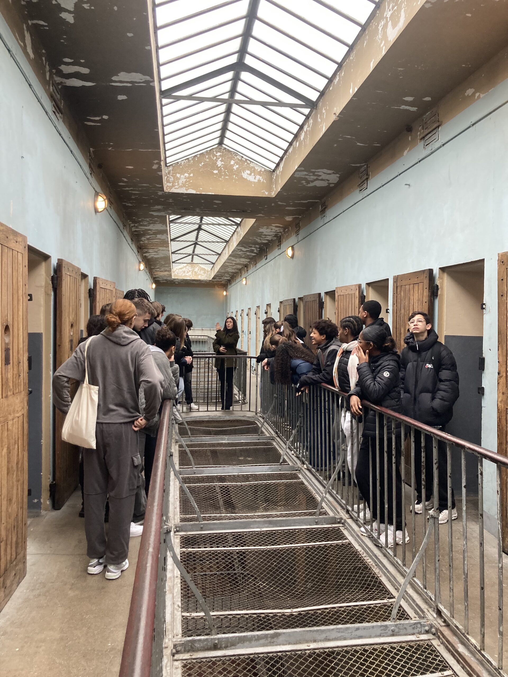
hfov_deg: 49.7
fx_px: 548
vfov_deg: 63.4
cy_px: 338
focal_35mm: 28
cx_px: 254
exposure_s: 1/60
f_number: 1.8
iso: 125
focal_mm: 3.99
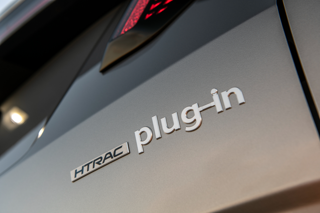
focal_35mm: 48
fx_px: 427
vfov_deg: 28.1
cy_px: 106
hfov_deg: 41.1
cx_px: 160
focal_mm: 48
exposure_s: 1/50
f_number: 5
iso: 100
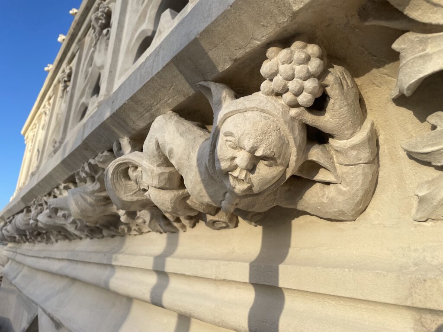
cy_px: 166
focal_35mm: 26
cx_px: 222
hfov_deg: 67.3
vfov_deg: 53.1
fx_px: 333
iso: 32
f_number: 1.6
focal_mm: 4.2
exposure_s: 1/1490
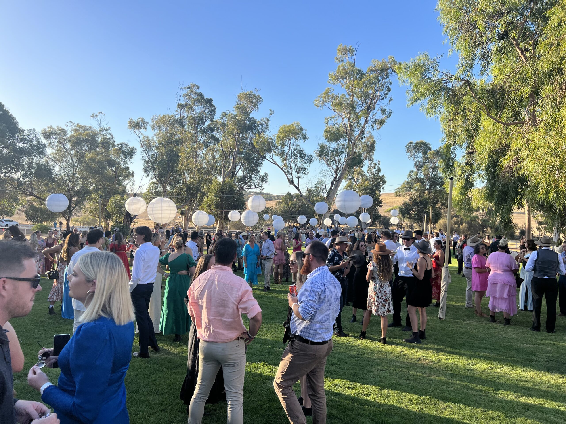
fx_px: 425
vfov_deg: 53.1
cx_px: 283
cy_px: 212
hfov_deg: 67.3
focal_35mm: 26
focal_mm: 5.7
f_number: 1.5
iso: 50
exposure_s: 1/1311
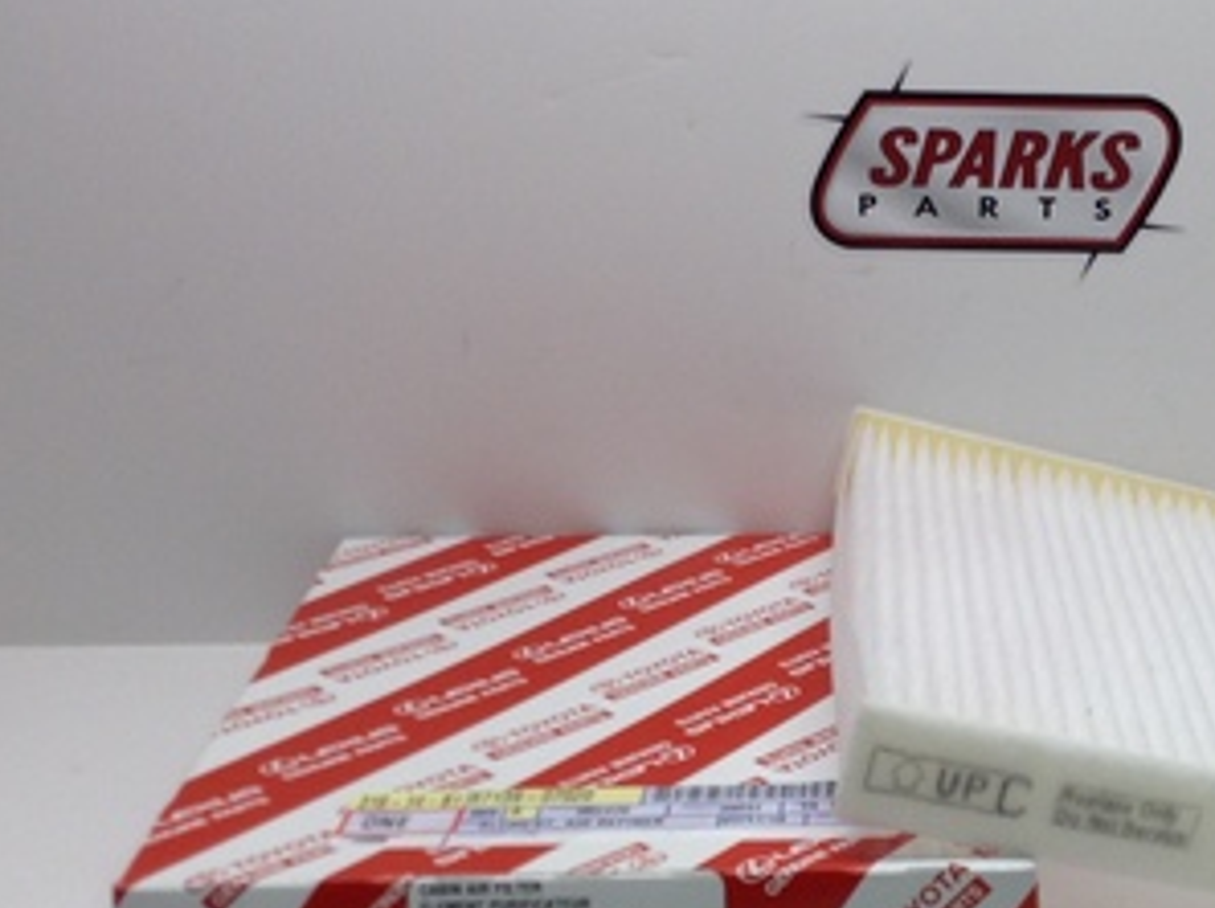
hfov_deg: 26.8
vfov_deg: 20.7
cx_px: 1015
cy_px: 536
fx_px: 2489
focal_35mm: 71
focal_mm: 3.3
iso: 32
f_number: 2.4
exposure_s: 1/40
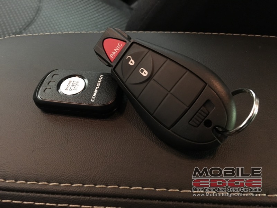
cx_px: 138
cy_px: 104
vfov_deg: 48.2
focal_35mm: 29
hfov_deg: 61.7
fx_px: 232
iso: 500
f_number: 2.2
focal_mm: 4.15
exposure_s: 1/15
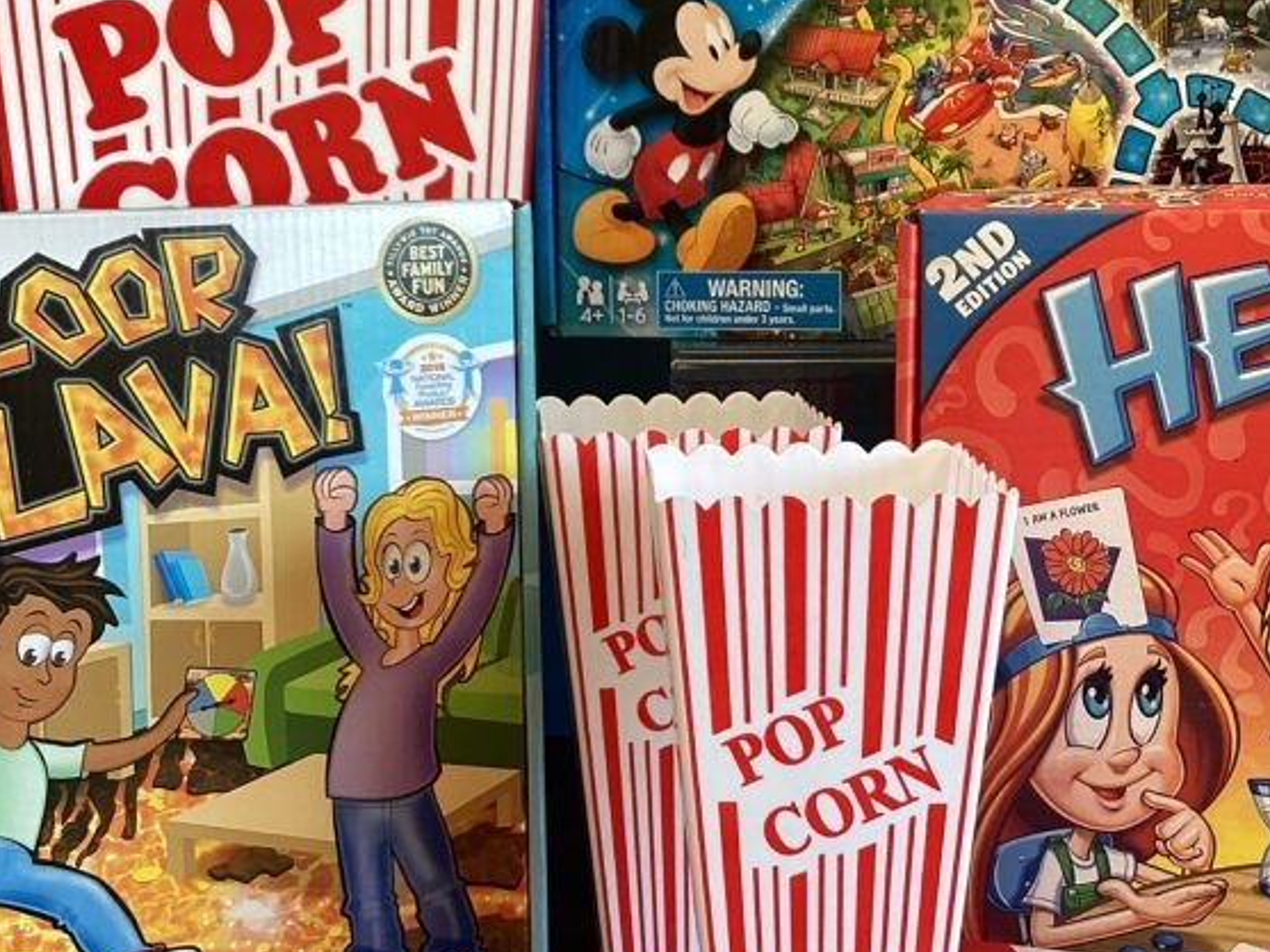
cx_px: 673
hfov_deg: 33.8
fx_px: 2092
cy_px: 362
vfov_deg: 25.6
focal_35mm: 57
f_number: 2.4
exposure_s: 1/50
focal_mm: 3.3
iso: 64
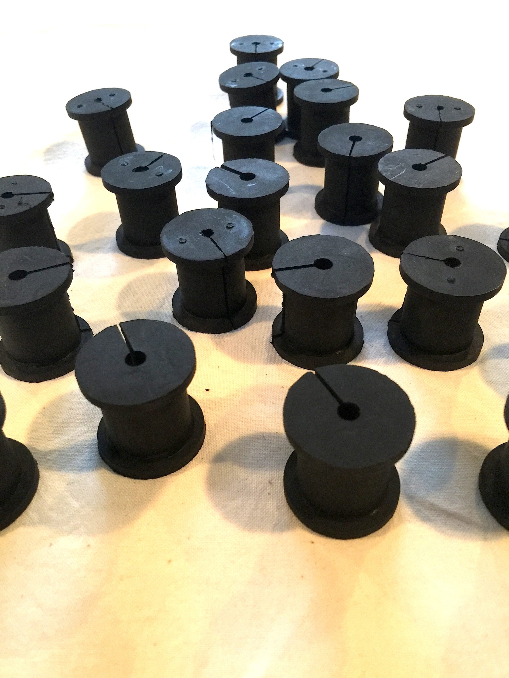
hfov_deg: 48.2
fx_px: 569
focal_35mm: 29
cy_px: 339
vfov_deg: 61.7
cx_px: 254
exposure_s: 1/17
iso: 125
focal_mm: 4.15
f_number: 2.2
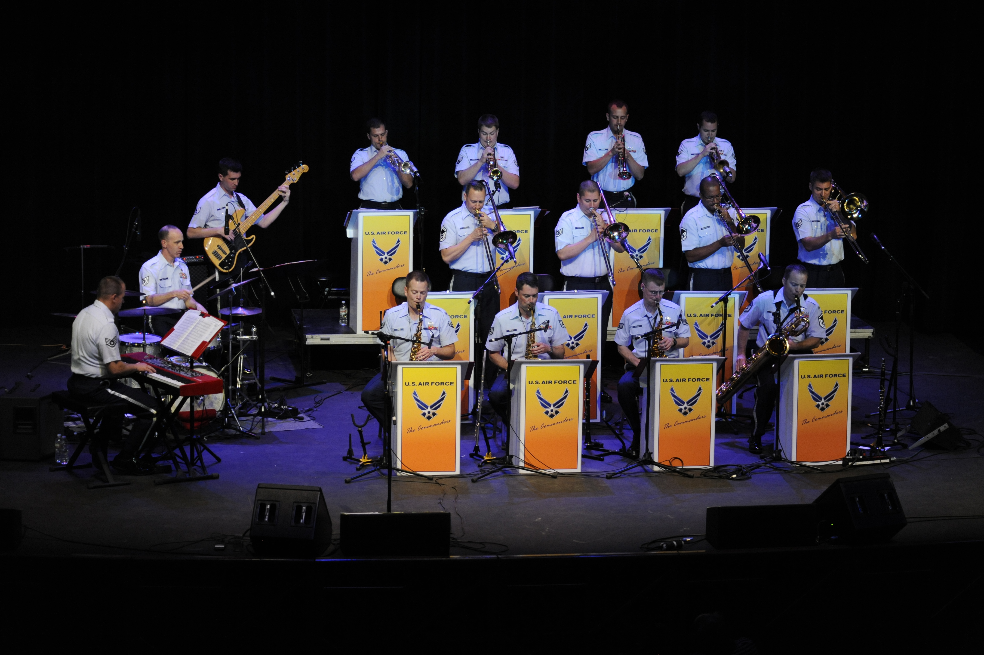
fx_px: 3169
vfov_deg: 11.8
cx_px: 492
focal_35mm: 116
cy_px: 328
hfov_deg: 17.7
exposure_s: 1/80
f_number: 4.8
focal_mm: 116
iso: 2500
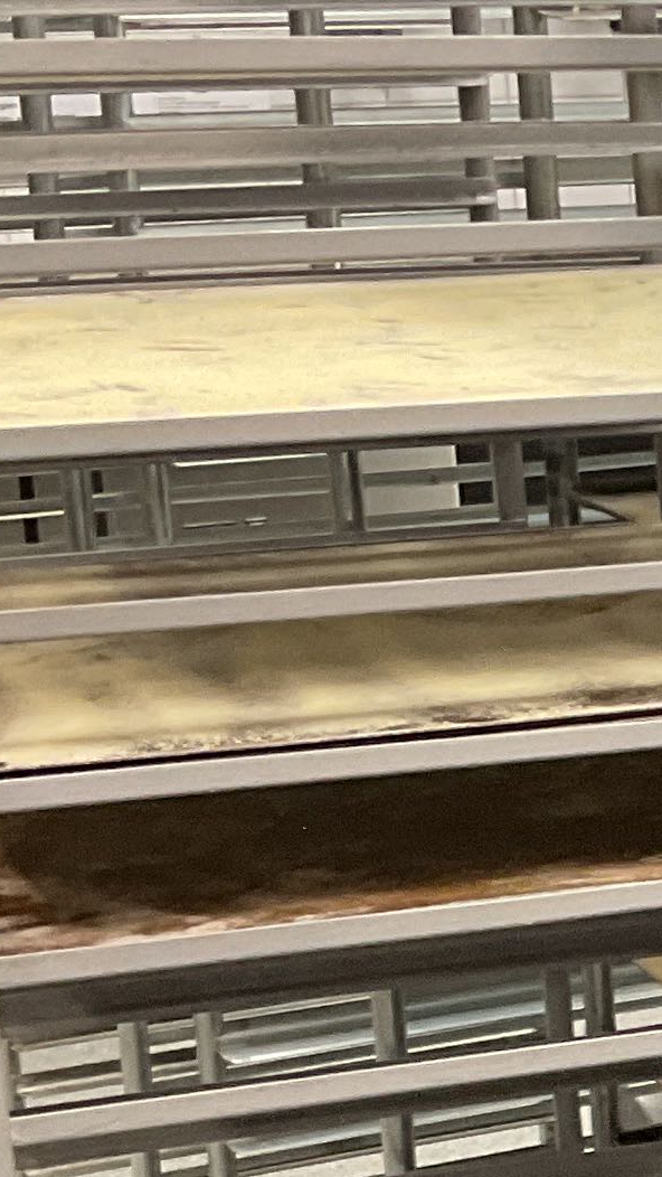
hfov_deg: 9.3
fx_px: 3775
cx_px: 1426
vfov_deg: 17.3
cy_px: 1162
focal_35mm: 121
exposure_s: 1/50
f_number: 1.8
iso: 100
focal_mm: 3
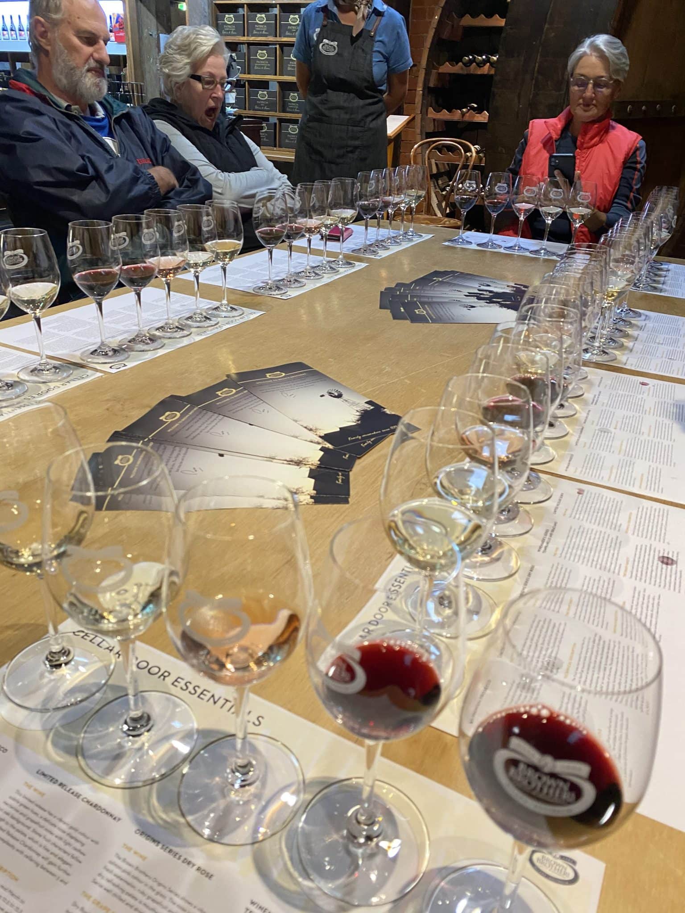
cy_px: 456
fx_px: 686
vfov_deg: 67.3
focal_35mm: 26
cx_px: 342
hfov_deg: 53.1
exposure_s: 1/50
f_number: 1.8
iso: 250
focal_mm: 4.25
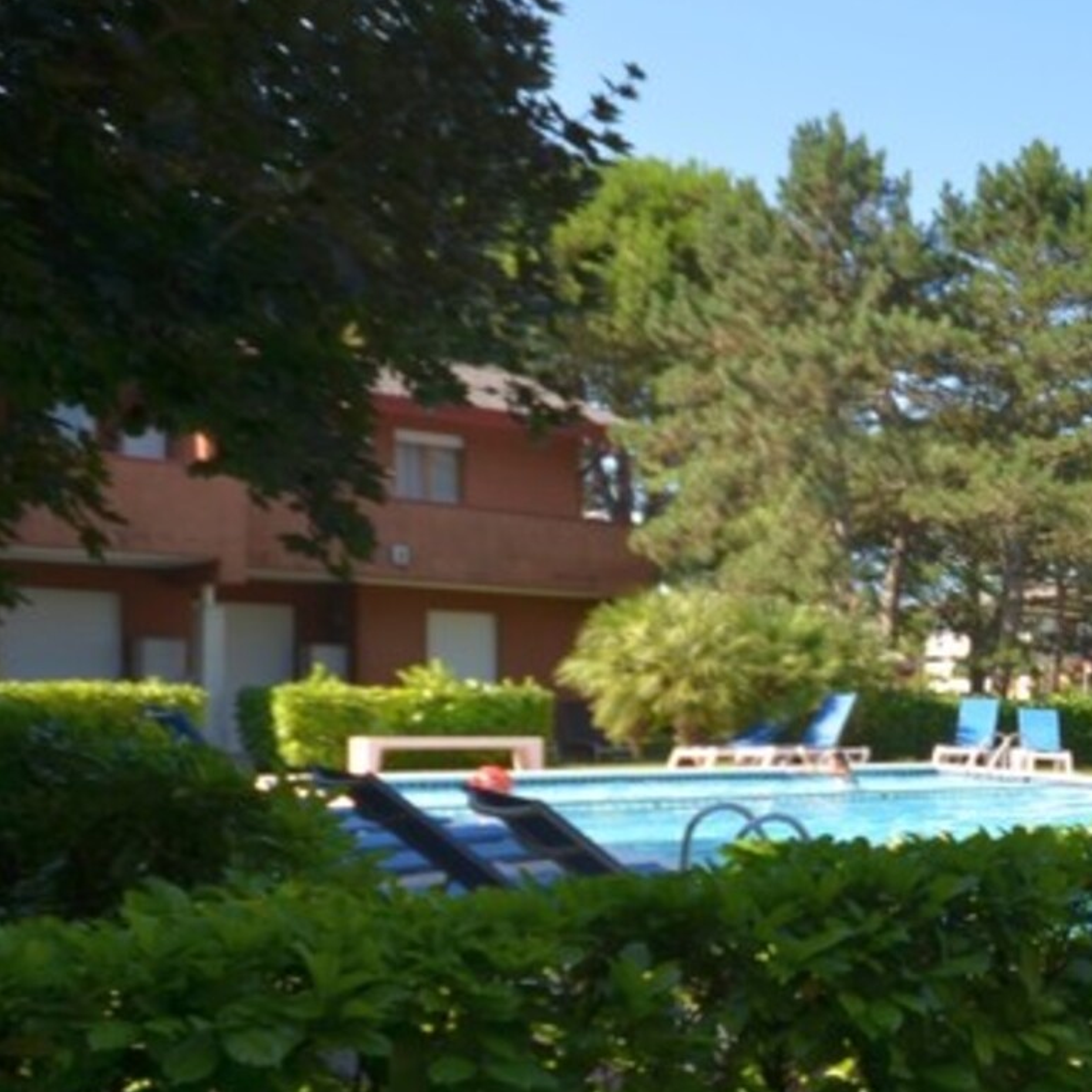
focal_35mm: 40
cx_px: 1442
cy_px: 713
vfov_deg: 41.4
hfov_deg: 31.5
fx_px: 1428
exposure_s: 1/160
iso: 100
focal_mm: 10
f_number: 6.3
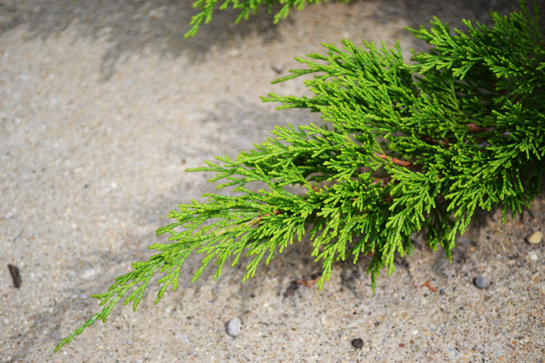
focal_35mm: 270
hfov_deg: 7.6
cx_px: 272
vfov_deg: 5.1
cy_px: 182
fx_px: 4087
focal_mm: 180
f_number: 5.6
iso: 250
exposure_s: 1/500
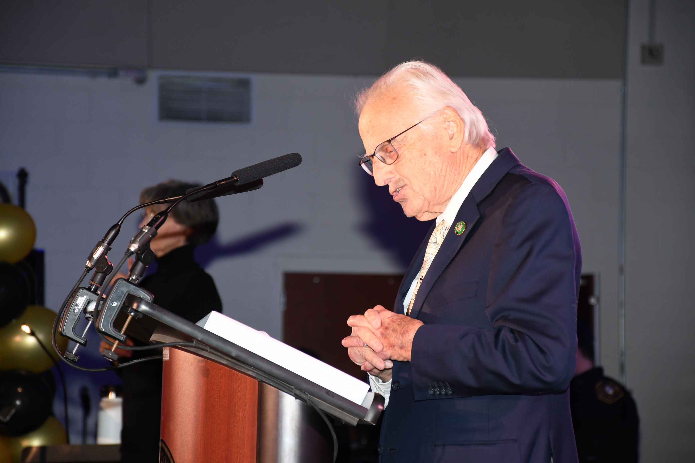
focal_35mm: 168
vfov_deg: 8.2
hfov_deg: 12.2
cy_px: 232
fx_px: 3243
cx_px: 348
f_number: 7.1
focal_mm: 112
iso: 800
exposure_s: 1/60
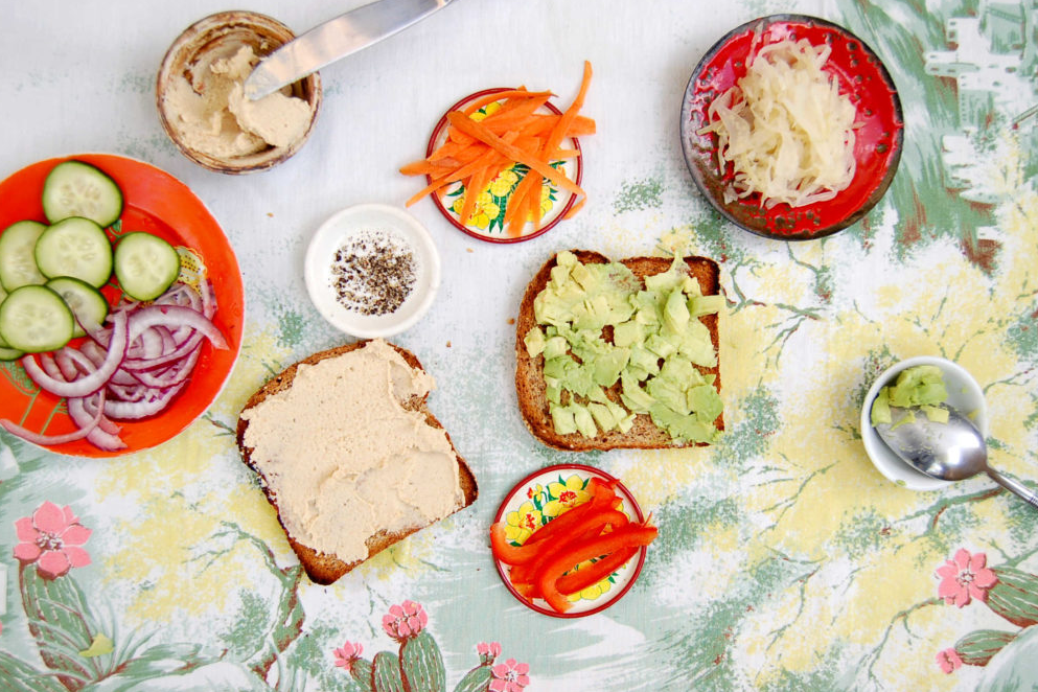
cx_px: 529
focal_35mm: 36
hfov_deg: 53.8
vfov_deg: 37.3
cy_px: 340
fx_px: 1024
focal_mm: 23
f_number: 4.5
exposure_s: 1/125
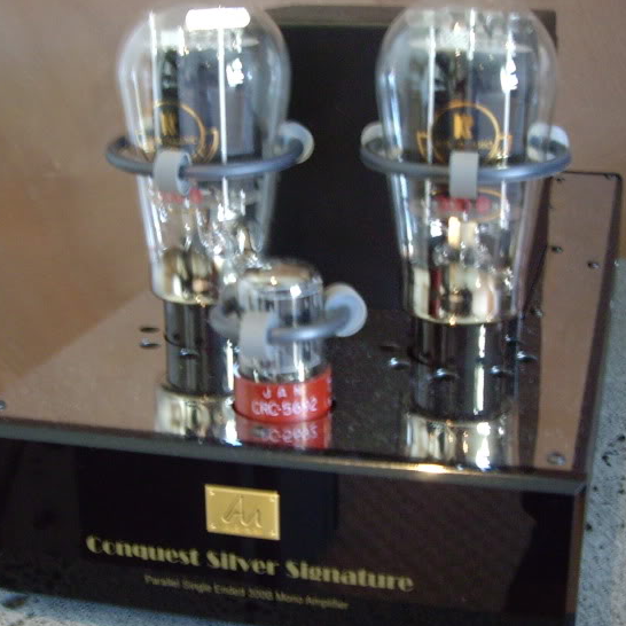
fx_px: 1289
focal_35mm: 63
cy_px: 300
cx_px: 299
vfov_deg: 27.3
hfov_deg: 27.3
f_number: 2.7
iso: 200
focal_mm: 6.2
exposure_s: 1/5
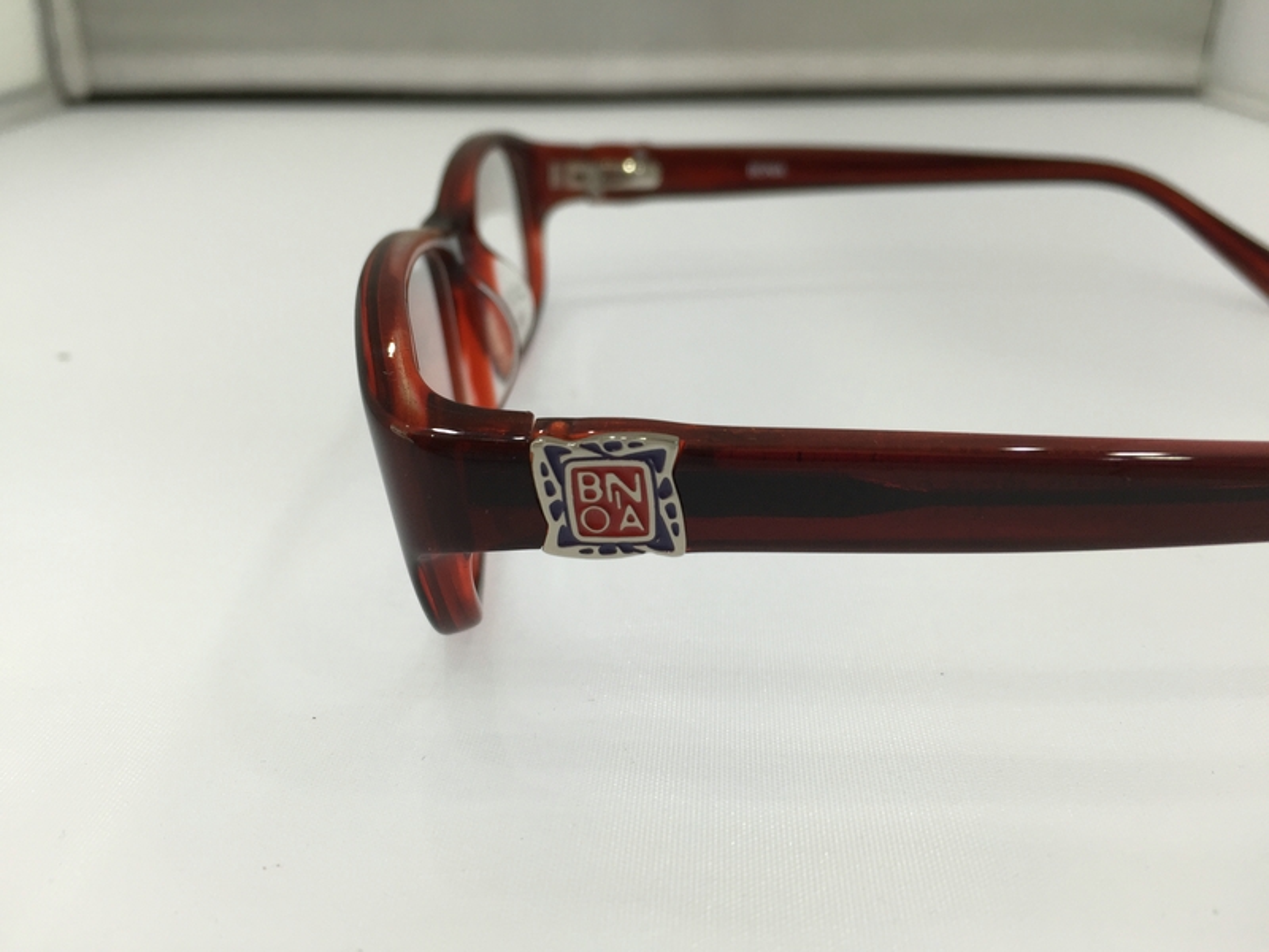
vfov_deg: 48.2
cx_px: 634
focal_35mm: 29
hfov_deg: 61.7
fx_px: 1063
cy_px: 476
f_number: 2.2
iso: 40
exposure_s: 1/50
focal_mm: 4.15
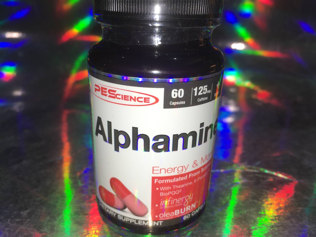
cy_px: 118
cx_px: 158
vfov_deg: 48.2
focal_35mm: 29
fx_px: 265
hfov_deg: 61.7
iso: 25
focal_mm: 4.15
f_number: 2.2
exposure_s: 1/242
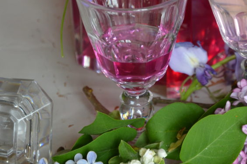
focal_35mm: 219
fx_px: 1500
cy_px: 45
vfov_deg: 6.2
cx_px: 187
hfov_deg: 9.4
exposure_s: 1/80
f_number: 5.6
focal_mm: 68
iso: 400
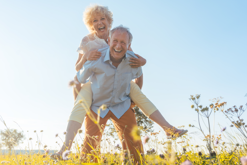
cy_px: 82
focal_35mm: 35
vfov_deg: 37.9
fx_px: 240
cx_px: 124
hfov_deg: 54.4
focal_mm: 35
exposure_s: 1/800
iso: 160
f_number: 4
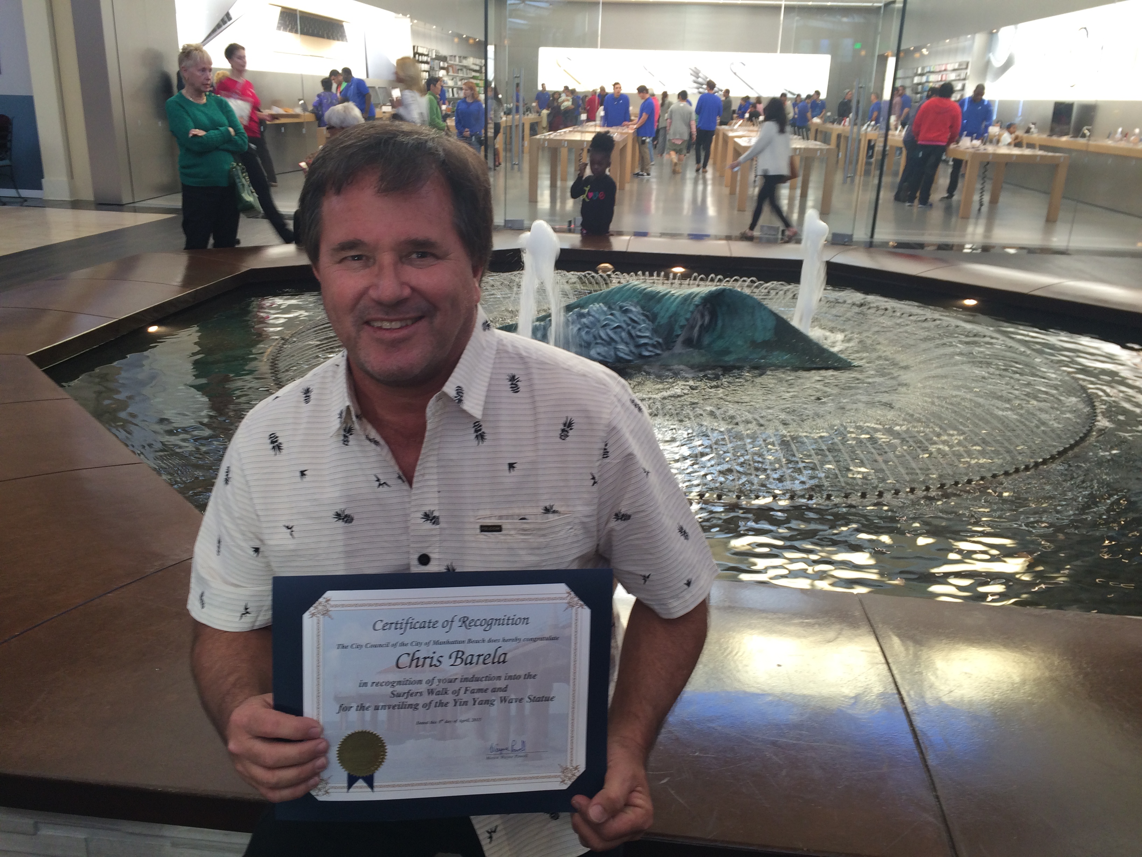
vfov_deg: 48.2
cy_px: 428
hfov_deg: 61.7
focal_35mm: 29
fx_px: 957
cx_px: 571
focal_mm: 4.15
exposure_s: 1/30
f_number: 2.2
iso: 40
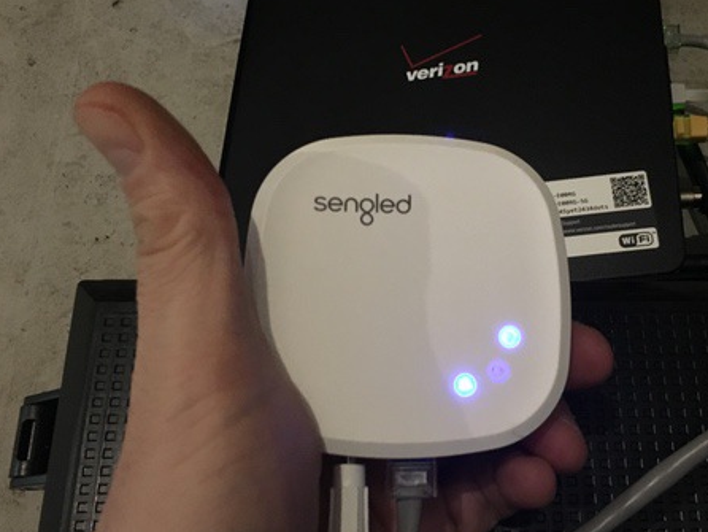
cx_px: 457
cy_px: 270
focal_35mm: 39
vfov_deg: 36.9
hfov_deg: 47.3
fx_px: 798
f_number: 2.2
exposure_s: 1/15
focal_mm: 4.15
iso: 400
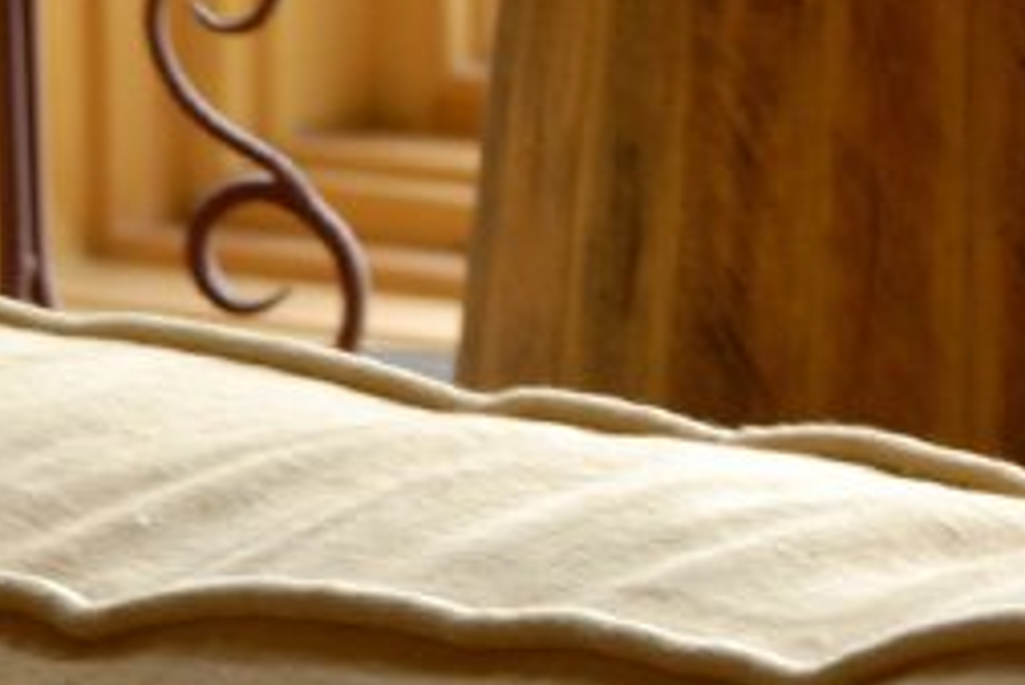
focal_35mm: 1053
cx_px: 1422
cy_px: -63
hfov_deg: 2.0
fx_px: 30007
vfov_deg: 1.3
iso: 100
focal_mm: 105
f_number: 8
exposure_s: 1/6
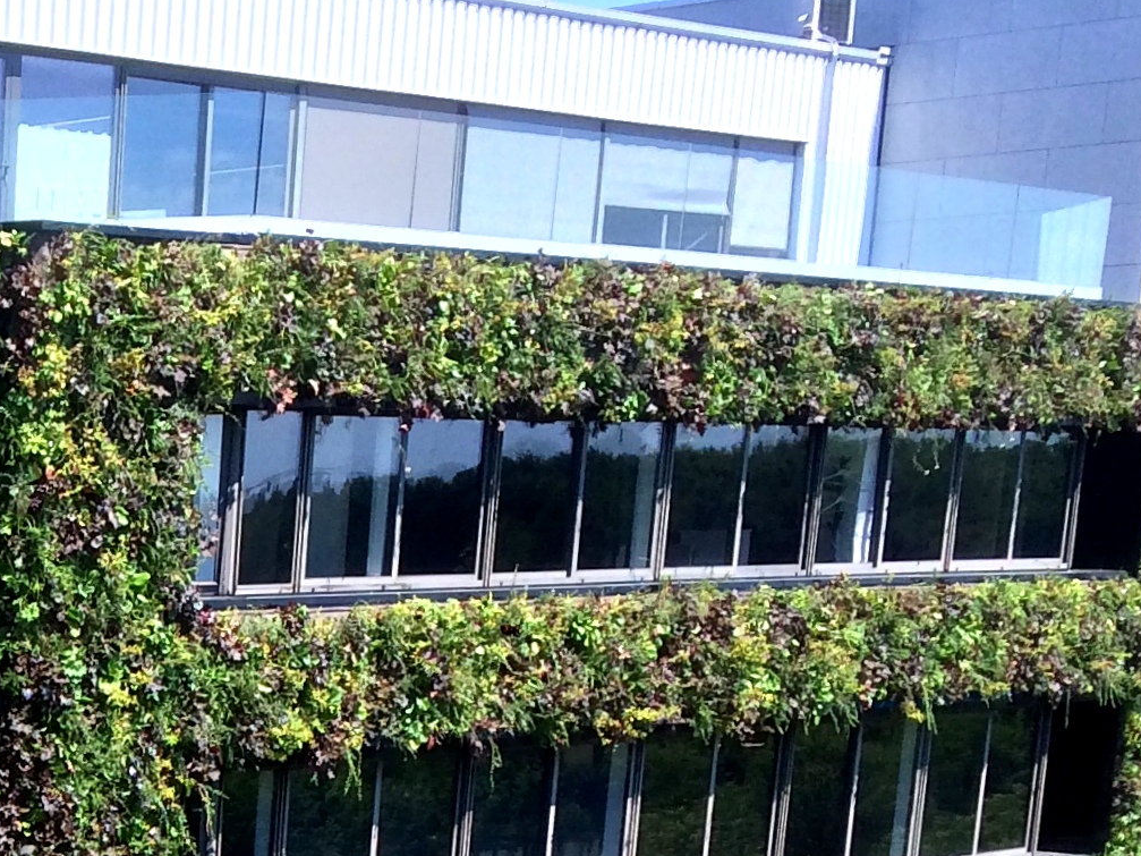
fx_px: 3098
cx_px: -556
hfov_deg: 18.5
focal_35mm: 94
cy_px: 1375
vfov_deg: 14.4
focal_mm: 4.15
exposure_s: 1/912
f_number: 2.2
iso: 32
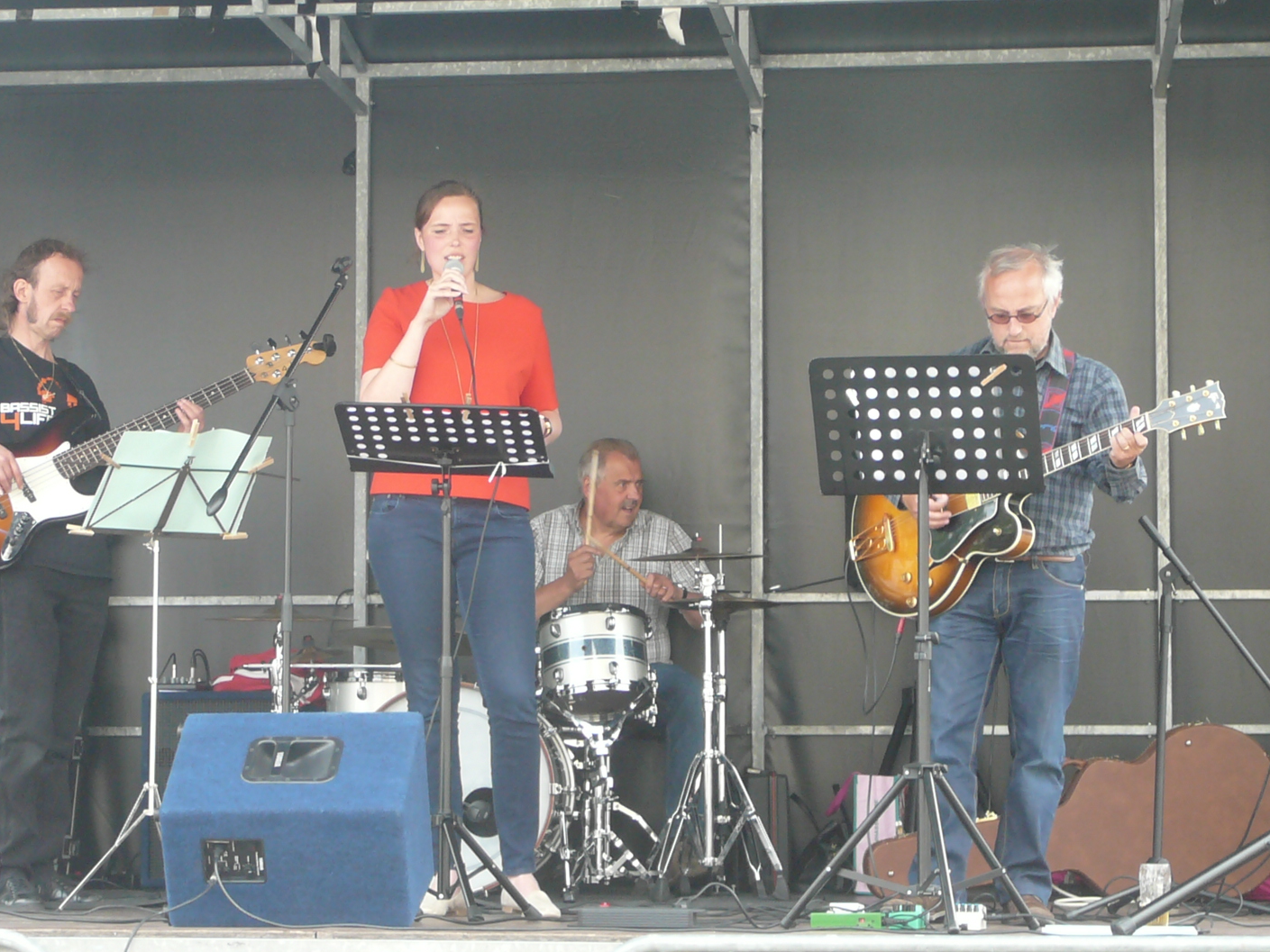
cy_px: 509
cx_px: 556
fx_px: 3999
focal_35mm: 109
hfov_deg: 18.0
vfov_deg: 13.6
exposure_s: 1/60
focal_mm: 11.5
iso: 100
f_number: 3.7
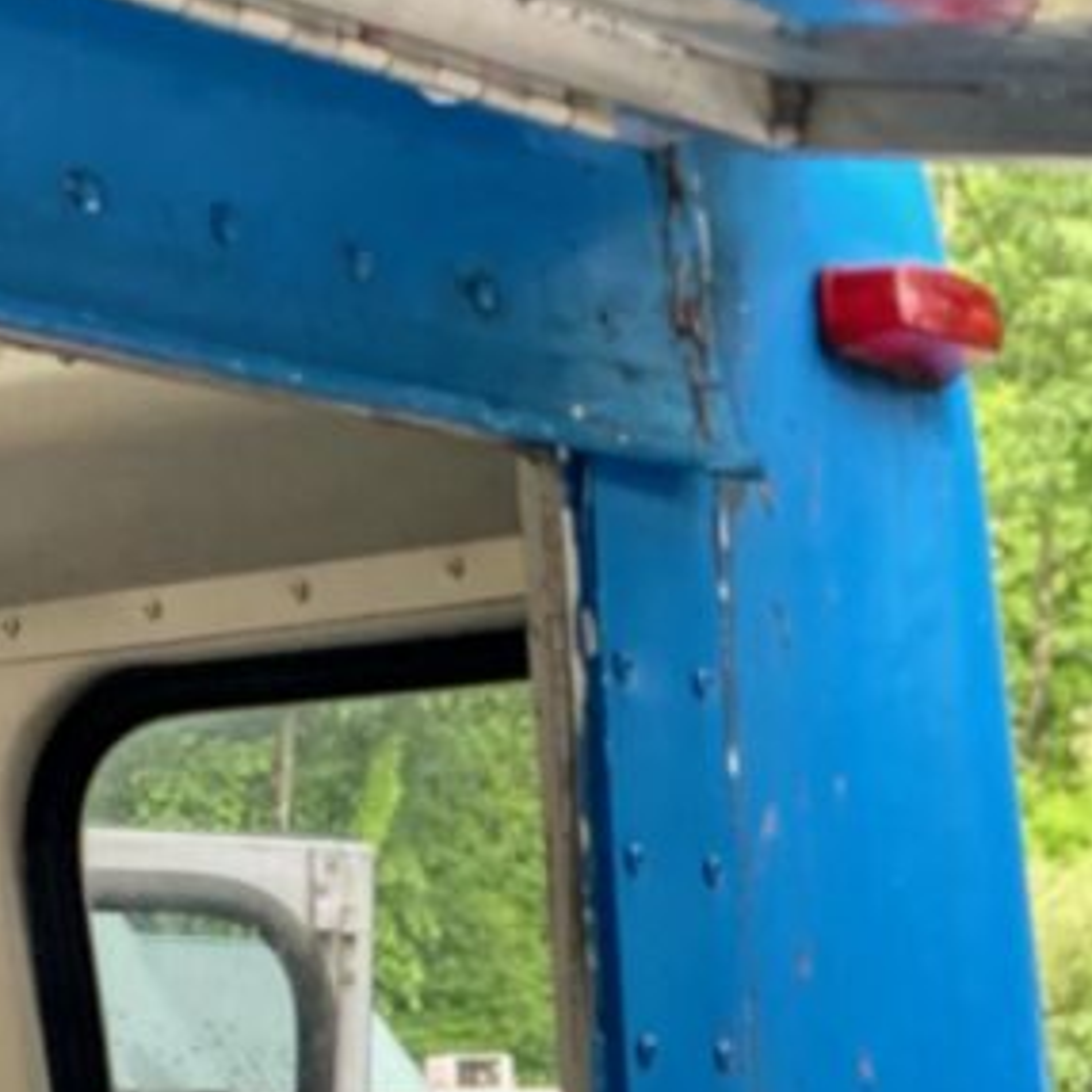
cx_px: 985
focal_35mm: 119
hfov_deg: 14.5
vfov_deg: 13.9
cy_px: 1520
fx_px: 4247
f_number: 1.8
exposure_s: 1/121
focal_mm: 4.25
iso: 80
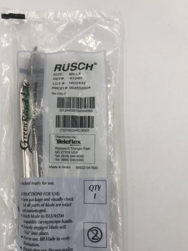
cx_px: 70
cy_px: 161
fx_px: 282
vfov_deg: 47.3
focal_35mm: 39
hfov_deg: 36.6
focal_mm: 3.99
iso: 20
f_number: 1.8
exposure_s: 1/166
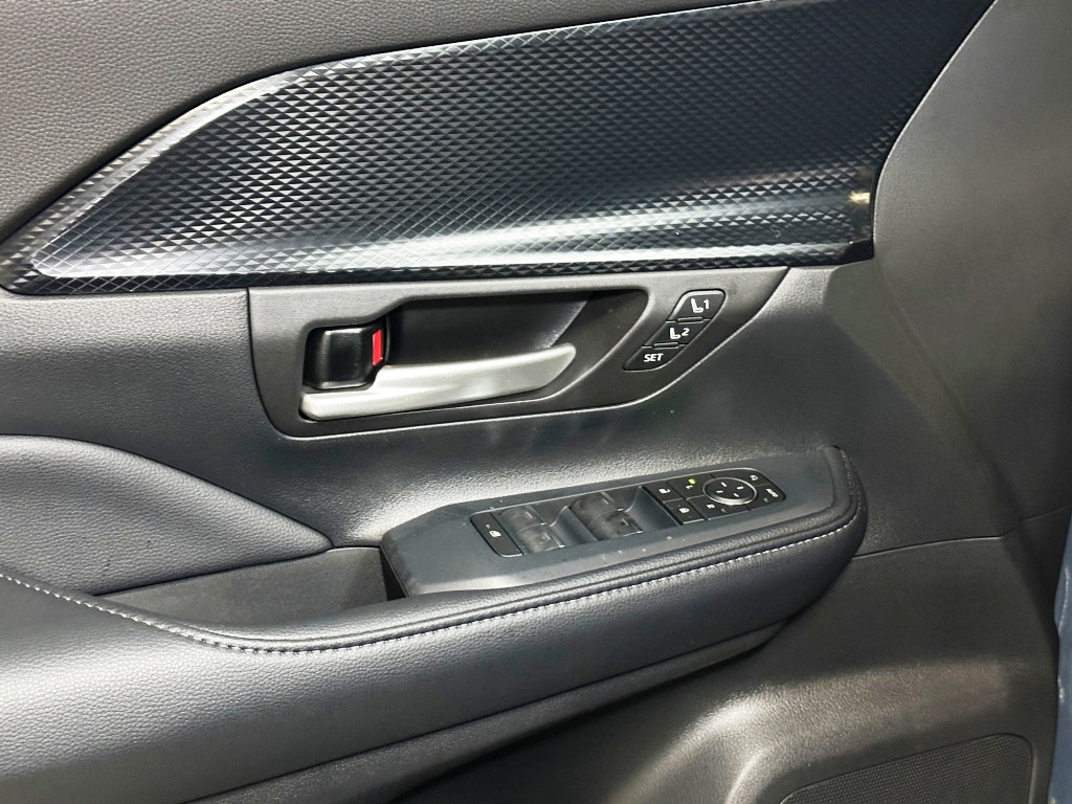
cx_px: 536
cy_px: 402
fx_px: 1486
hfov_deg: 39.7
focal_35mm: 48
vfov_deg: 30.3
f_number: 1.78
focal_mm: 6.86
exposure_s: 1/30
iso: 640
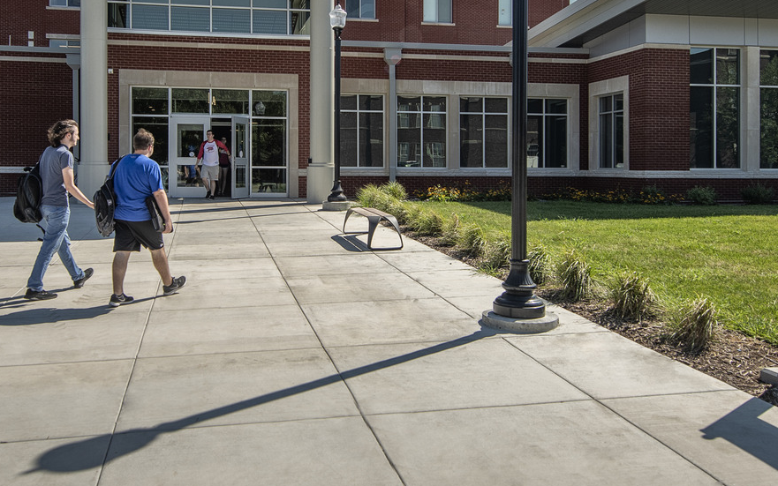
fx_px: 721
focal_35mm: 34
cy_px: 142
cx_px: 342
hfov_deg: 56.5
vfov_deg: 36.7
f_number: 5.6
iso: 50
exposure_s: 1/320
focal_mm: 14
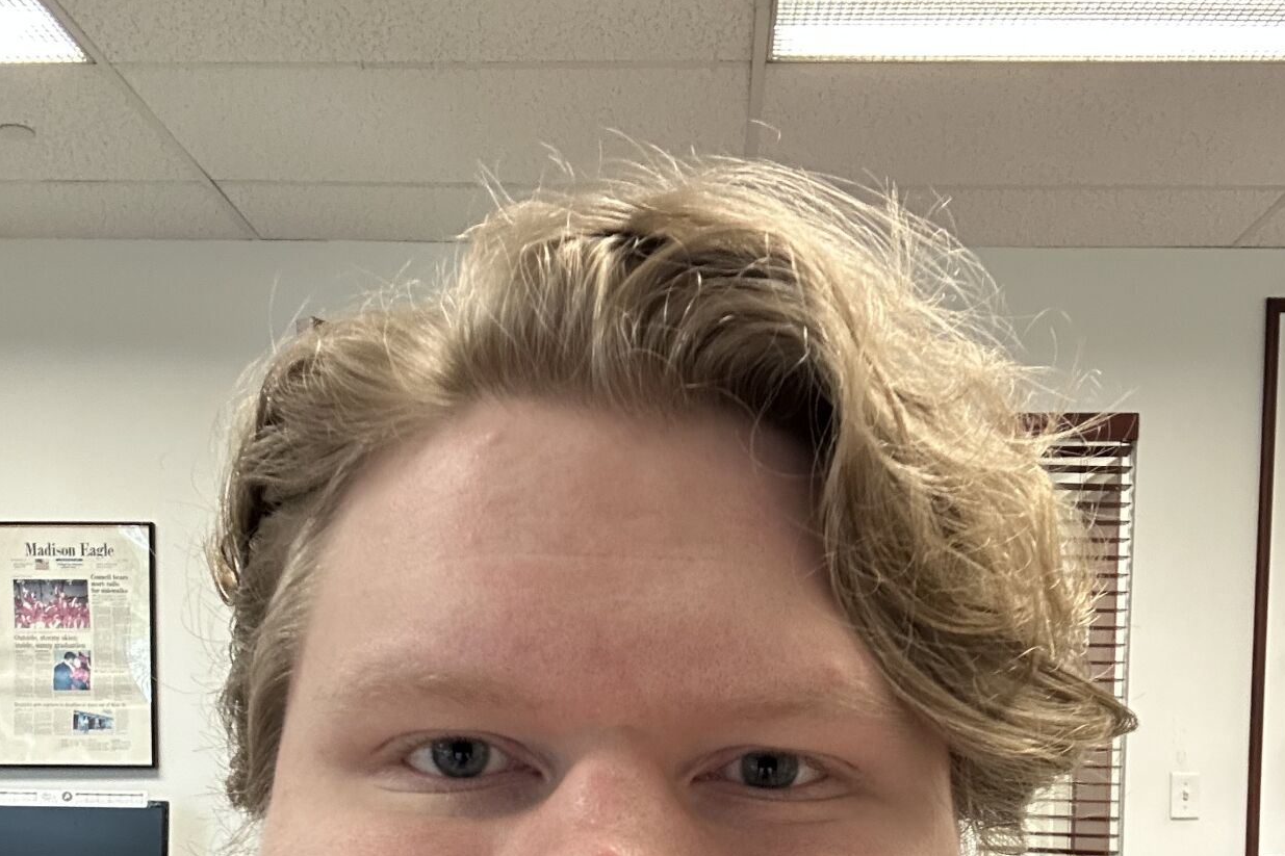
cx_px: 648
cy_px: 826
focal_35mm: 42
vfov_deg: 30.0
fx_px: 1499
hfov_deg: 46.4
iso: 200
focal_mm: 2.69
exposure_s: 1/40
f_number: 1.9
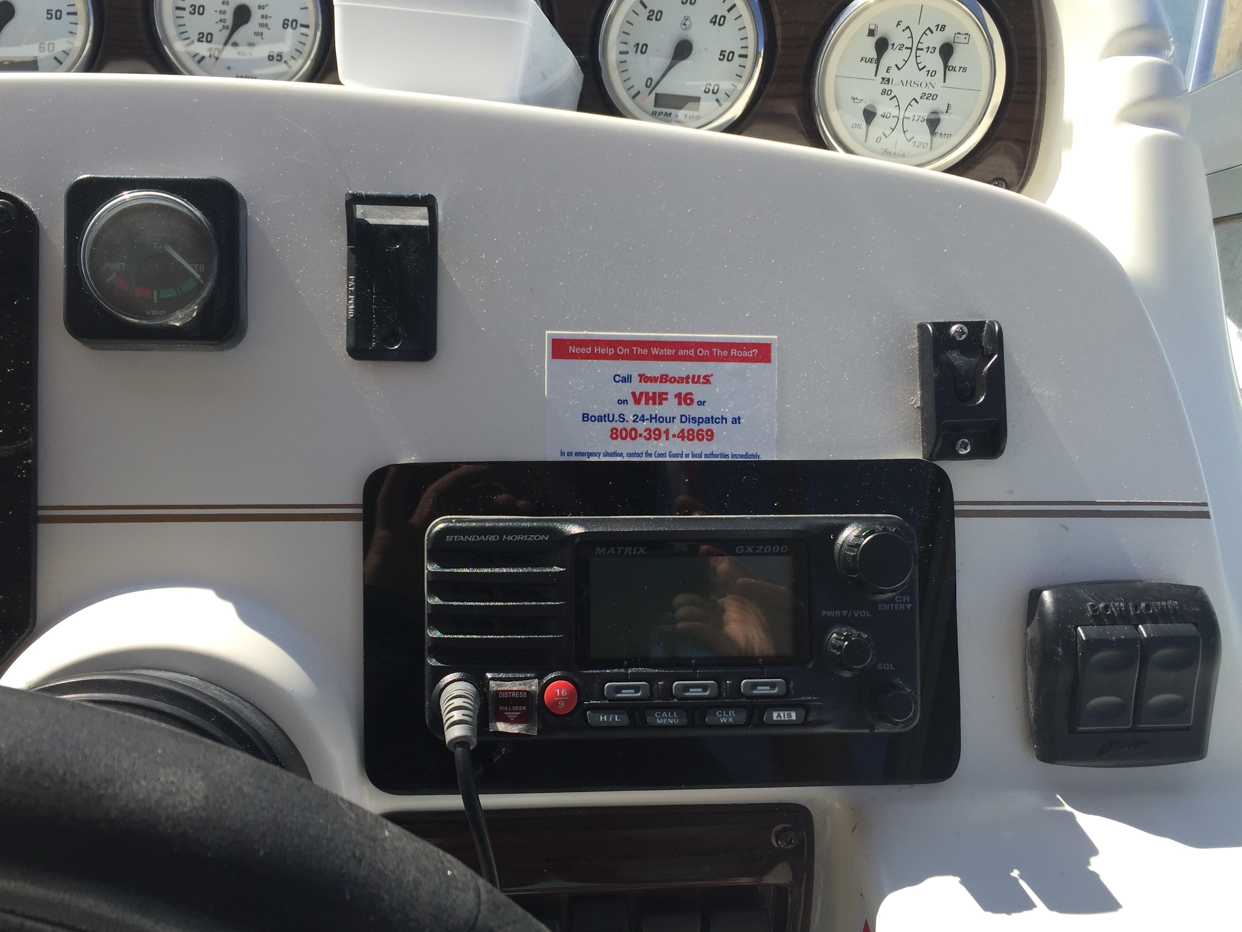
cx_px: 605
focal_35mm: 32
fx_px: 1148
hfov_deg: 56.8
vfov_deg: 44.1
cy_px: 509
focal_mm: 4.15
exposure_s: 1/1163
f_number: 2.2
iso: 32
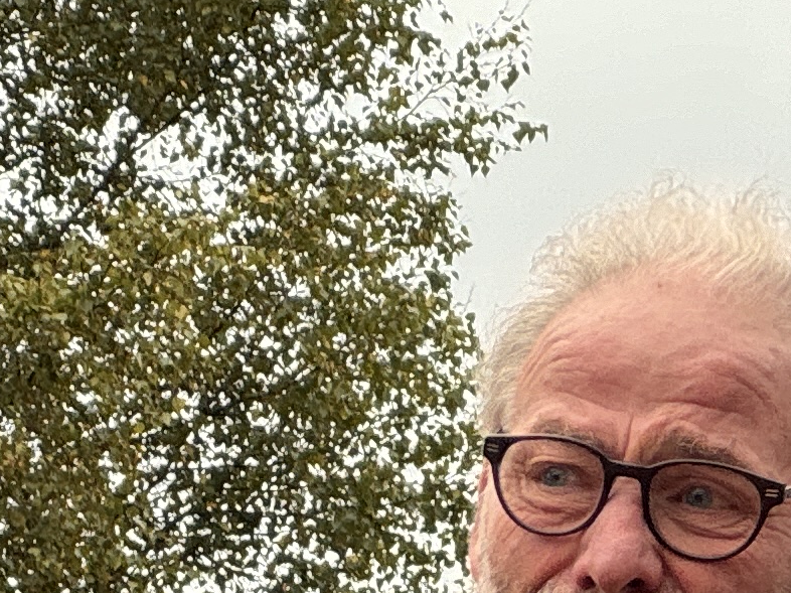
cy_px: 1243
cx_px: 861
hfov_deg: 5.0
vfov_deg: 3.7
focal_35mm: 395
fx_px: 9023
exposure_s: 1/99
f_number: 2.8
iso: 32
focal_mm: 9
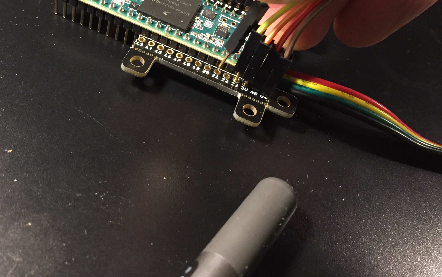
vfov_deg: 31.3
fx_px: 482
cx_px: 191
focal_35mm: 40
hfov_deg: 49.1
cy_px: 64
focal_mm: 4.15
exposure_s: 1/33
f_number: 2.2
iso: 250
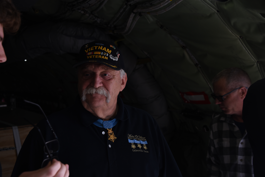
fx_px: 324
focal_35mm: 44
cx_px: 132
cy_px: 88
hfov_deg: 44.5
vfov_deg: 30.5
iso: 100
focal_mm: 44
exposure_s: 1/125
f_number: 6.3
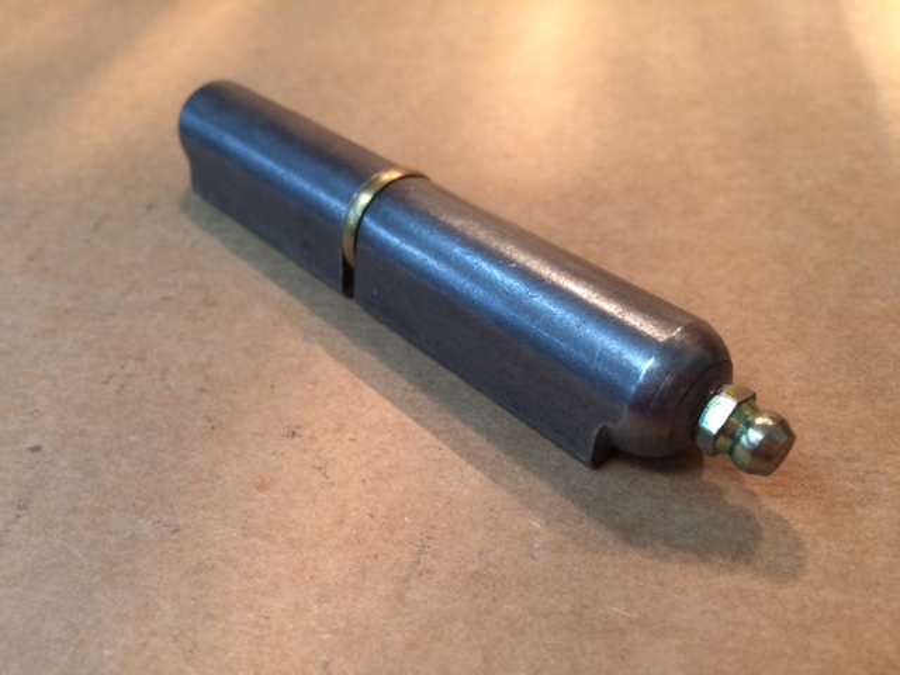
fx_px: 754
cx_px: 450
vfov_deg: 48.2
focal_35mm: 29
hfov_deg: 61.7
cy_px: 338
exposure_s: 1/30
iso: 125
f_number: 2.2
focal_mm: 4.15
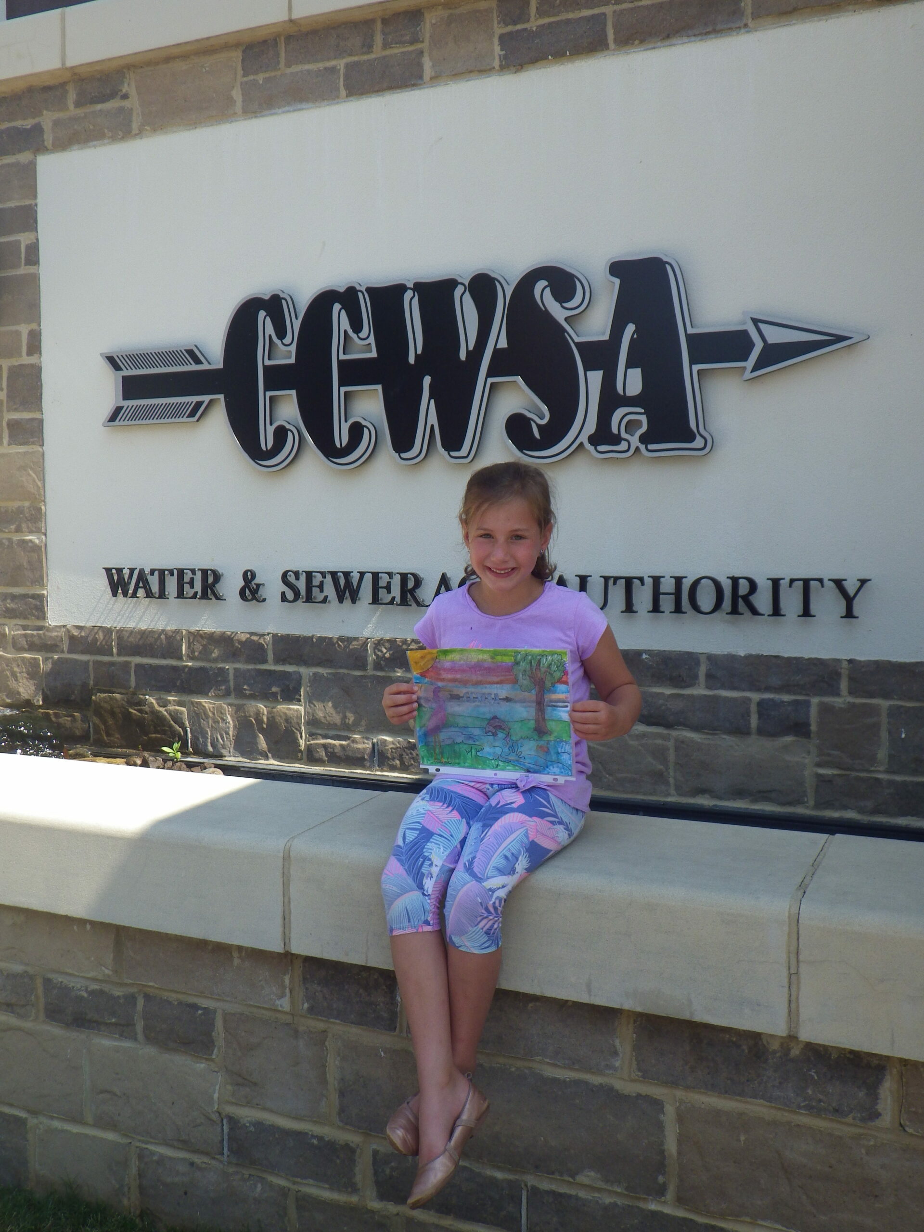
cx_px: 462
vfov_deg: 54.0
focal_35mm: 34
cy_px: 616
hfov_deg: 41.8
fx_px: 1210
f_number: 4.6
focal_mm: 6.1
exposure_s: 1/320
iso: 125
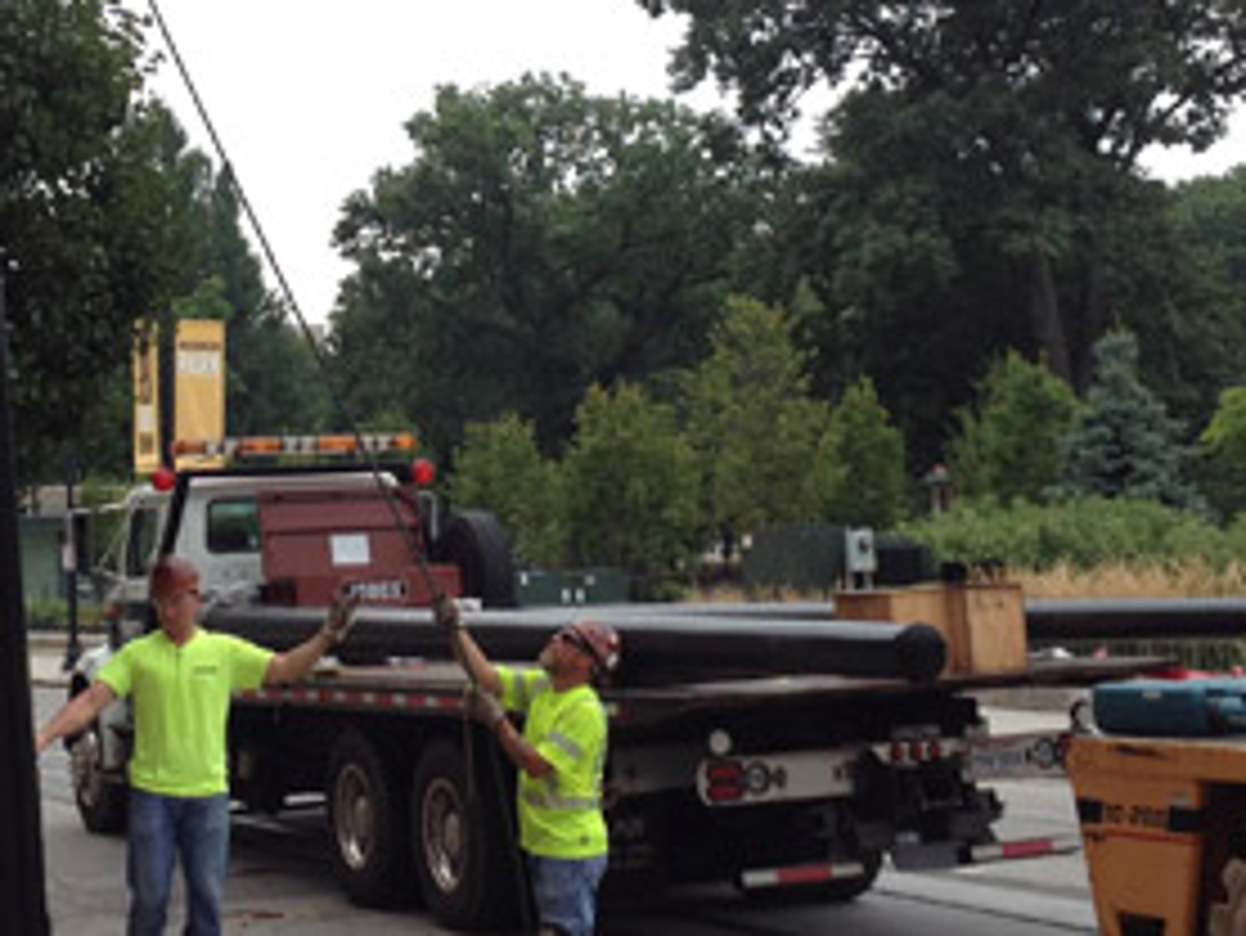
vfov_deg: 17.1
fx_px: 3097
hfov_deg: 22.6
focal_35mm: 86
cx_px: 409
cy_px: 225
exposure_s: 1/552
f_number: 2.4
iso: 50
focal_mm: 4.28
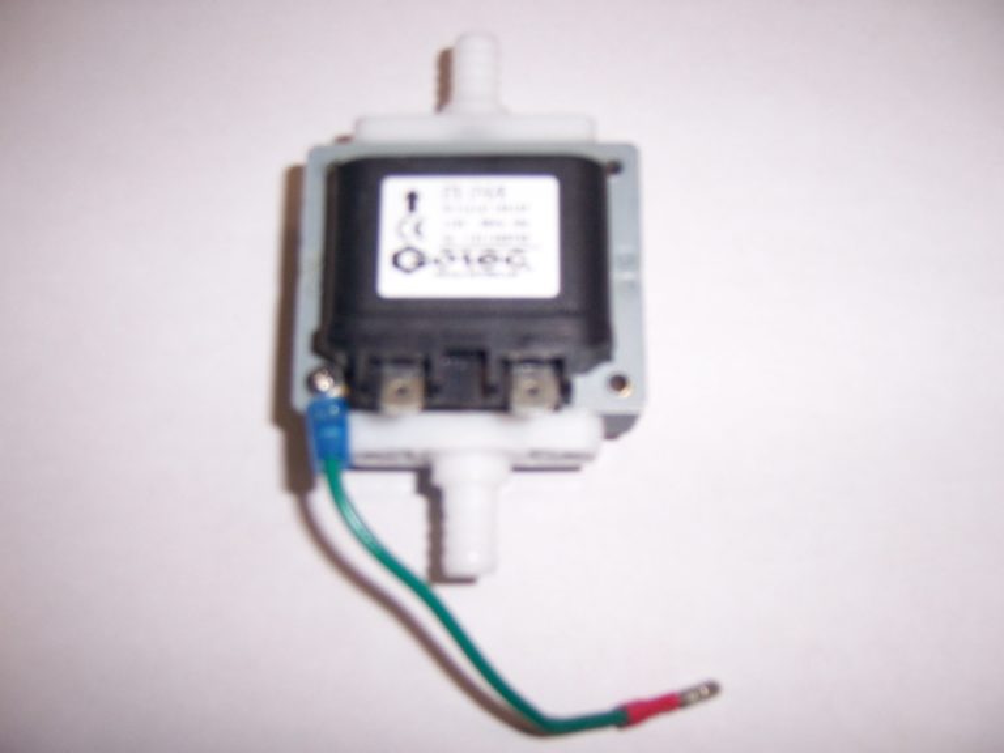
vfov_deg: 39.7
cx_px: 502
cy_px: 376
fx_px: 1044
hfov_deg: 51.4
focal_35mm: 36
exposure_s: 1/60
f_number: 2.8
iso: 125
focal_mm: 6.2
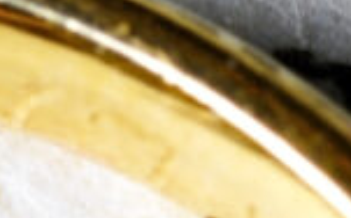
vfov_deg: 1.2
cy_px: 230
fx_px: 10400
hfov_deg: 1.9
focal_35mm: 1088
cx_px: 1165
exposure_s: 1/125
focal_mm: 105
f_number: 14
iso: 200
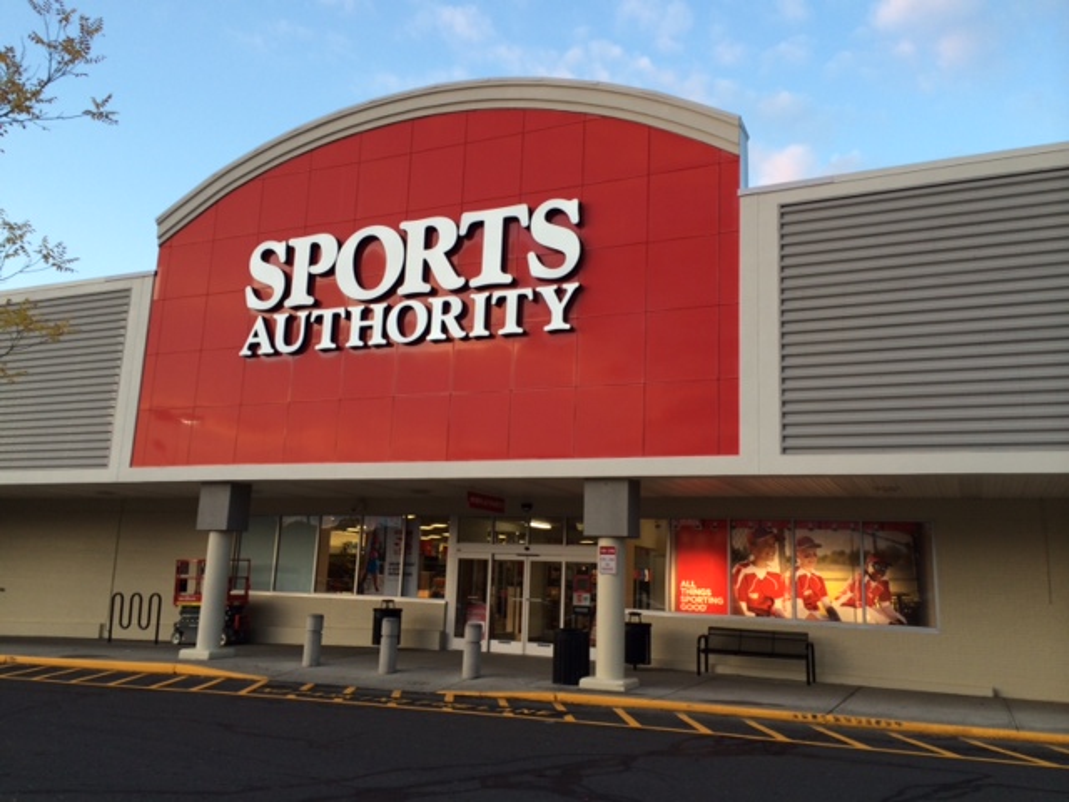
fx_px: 926
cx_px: 534
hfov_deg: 60.0
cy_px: 401
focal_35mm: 30
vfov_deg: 46.8
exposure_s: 1/120
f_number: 2.2
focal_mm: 4.12
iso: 40
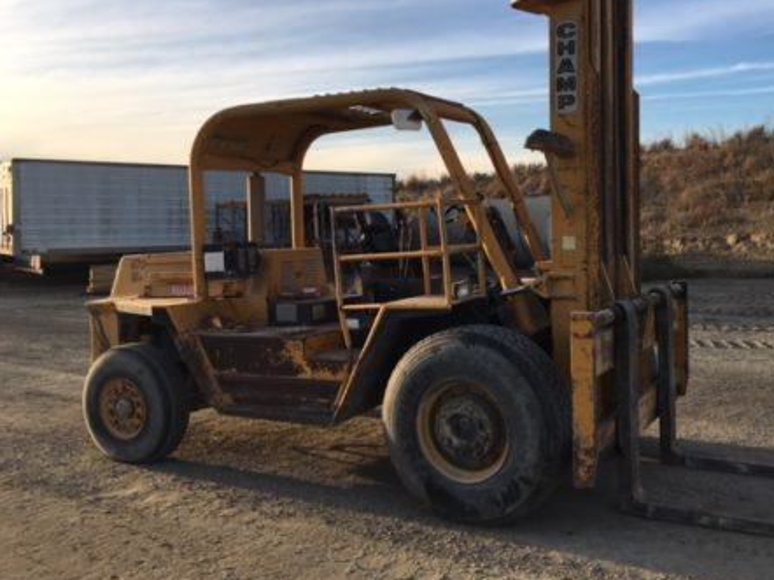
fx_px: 782
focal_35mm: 35
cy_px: 237
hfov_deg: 52.5
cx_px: 437
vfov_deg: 40.5
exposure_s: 1/777
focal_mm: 4.15
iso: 25
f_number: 2.2
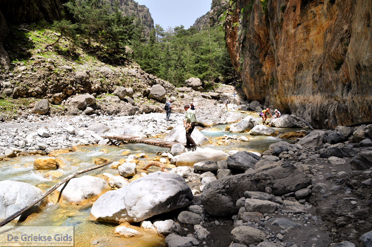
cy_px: 124
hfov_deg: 67.4
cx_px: 186
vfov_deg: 47.8
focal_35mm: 27
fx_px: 279
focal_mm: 18
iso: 200
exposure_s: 1/400
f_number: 8
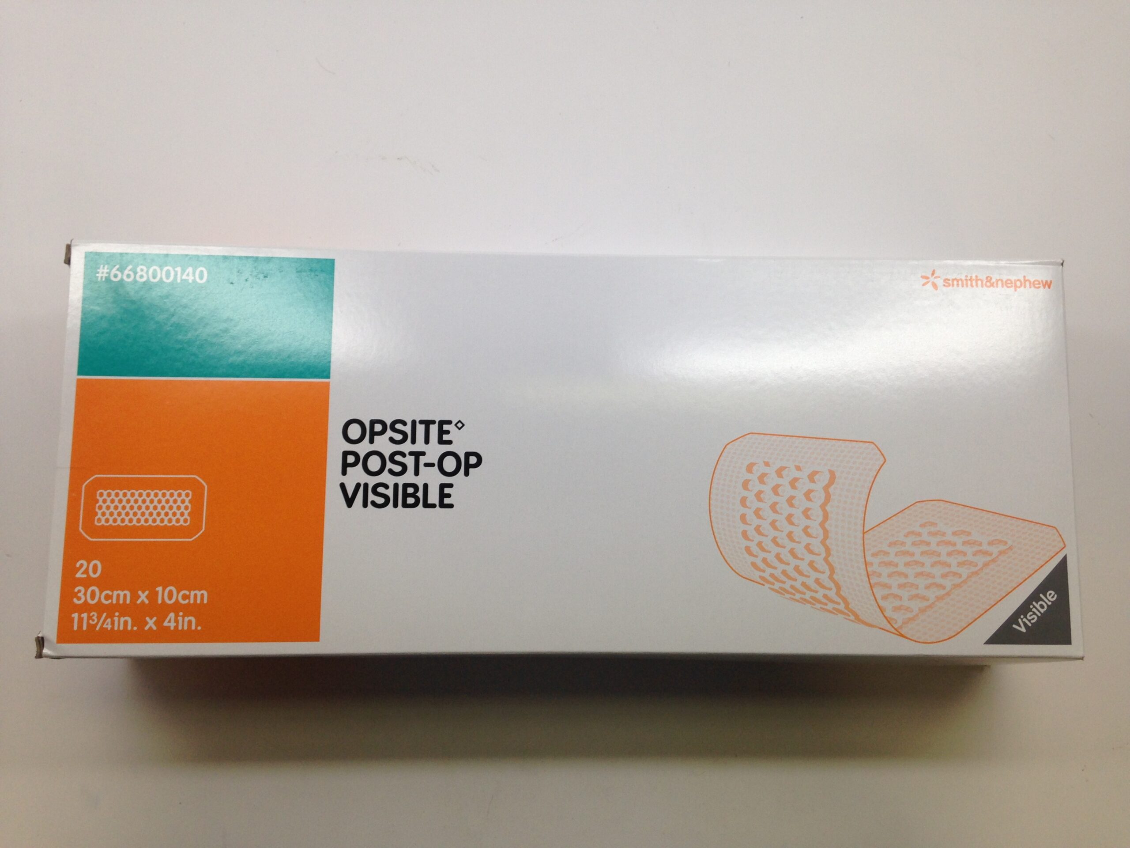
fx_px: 1077
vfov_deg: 42.9
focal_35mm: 33
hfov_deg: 55.4
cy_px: 424
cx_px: 565
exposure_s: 1/60
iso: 50
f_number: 2.4
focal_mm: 4.12
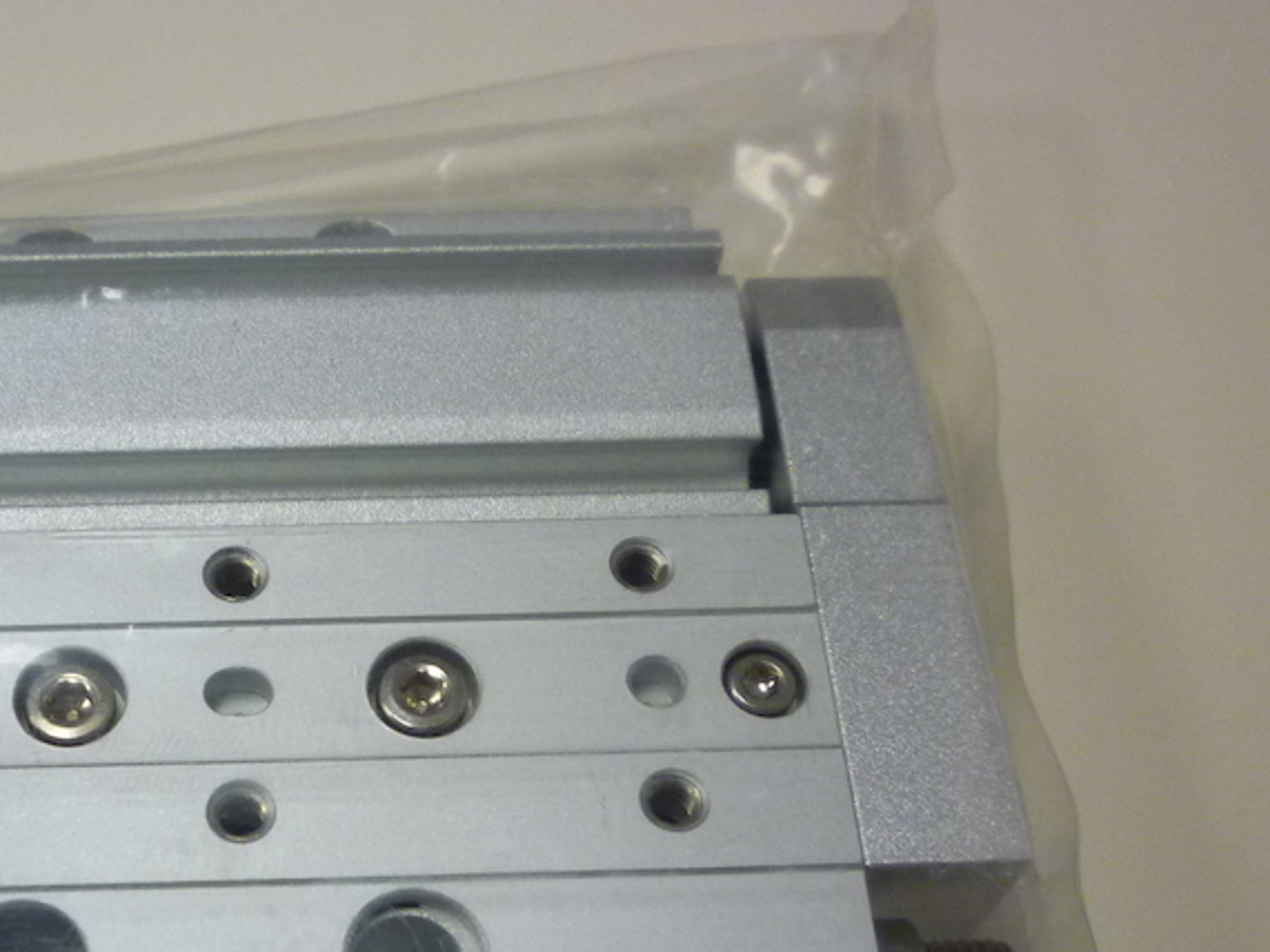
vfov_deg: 27.7
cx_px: 311
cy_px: 676
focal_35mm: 52
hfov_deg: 36.0
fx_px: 1907
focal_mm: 5.2
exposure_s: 1/30
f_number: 3.3
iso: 250
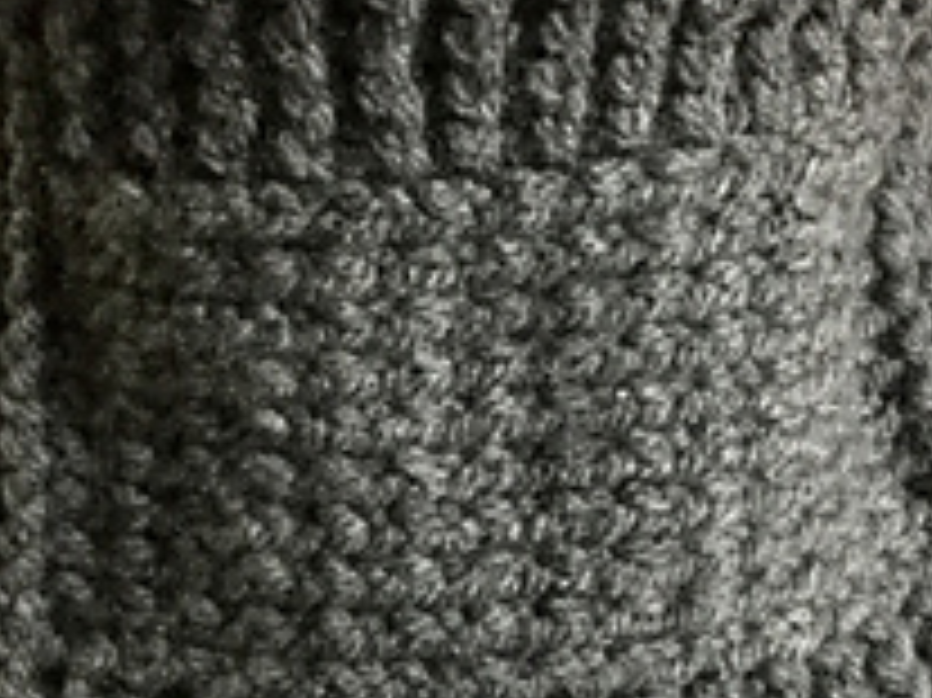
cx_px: 500
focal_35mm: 75
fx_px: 2018
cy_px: 529
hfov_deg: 26.0
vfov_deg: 19.5
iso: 320
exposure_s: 1/15
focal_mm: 3.3
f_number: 2.4
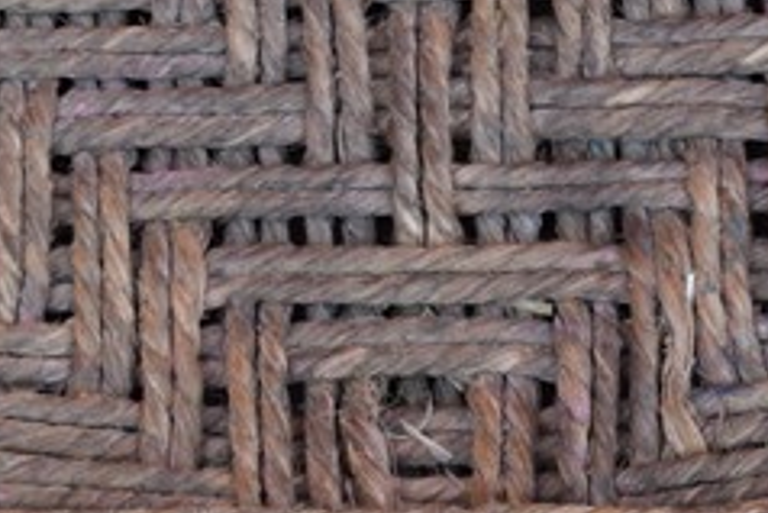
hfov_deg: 11.7
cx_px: 694
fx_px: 3714
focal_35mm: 174
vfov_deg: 7.7
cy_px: -326
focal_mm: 18
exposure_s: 1/200
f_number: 7.1
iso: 400
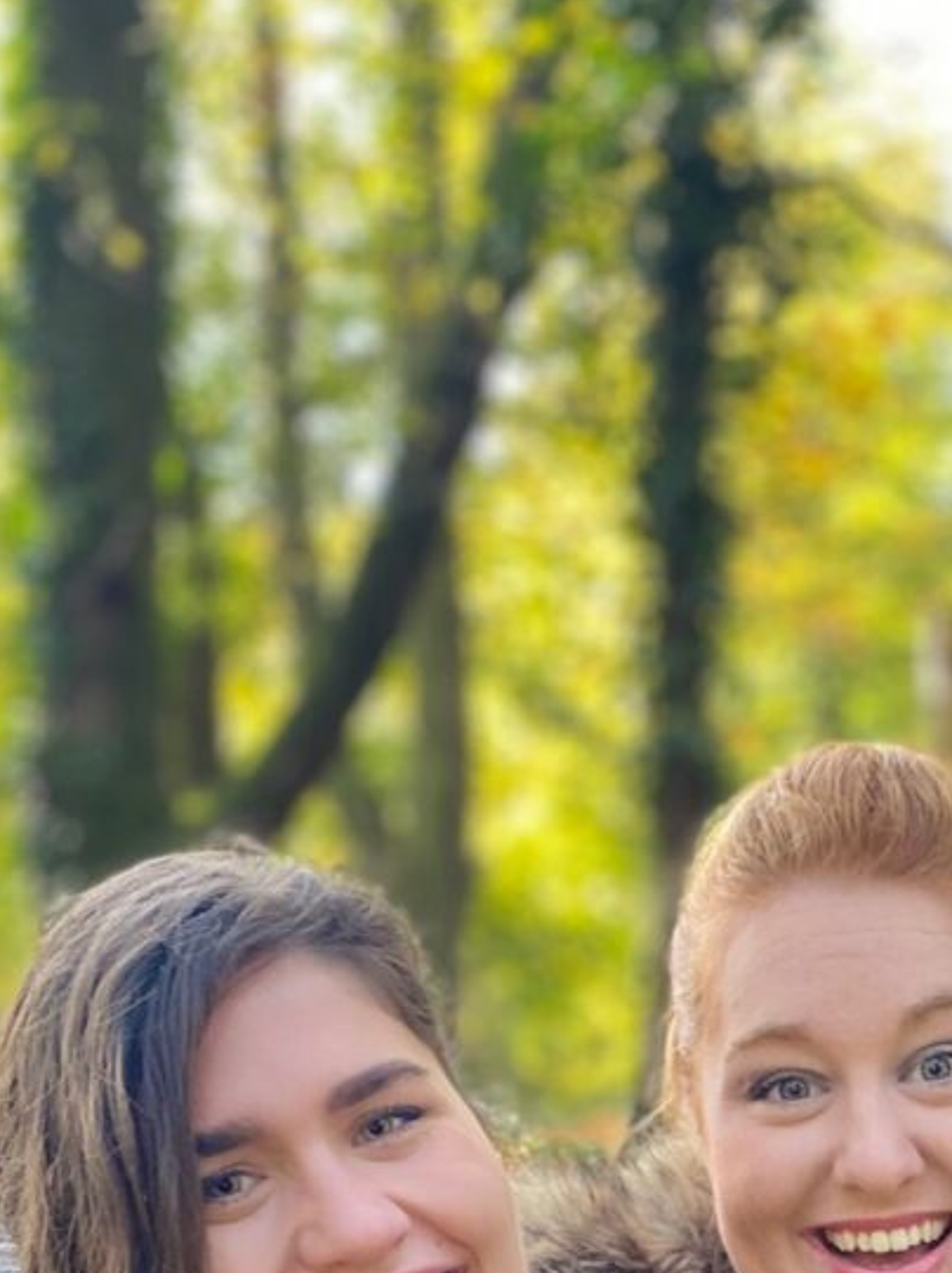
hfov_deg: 19.4
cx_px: 915
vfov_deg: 23.7
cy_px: 1591
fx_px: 2718
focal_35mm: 74
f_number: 1.8
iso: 125
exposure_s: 1/96
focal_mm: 4.25
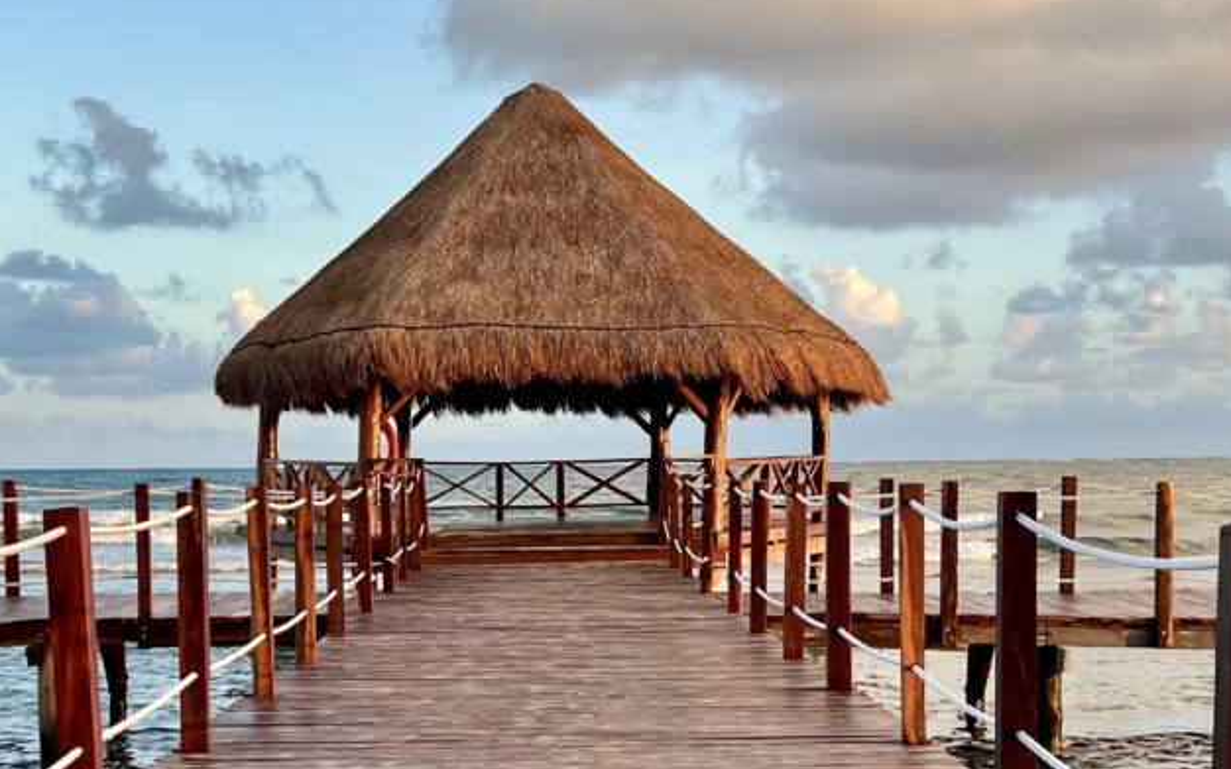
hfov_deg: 31.1
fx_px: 2214
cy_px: 589
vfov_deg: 19.5
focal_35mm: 66
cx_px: 590
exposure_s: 1/880
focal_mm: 5.7
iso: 50
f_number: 1.5
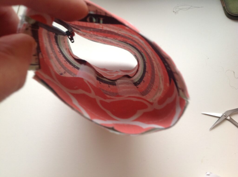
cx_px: 119
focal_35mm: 35
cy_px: 88
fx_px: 240
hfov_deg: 52.7
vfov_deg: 40.6
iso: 50
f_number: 2.4
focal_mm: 4.28
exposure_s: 1/17
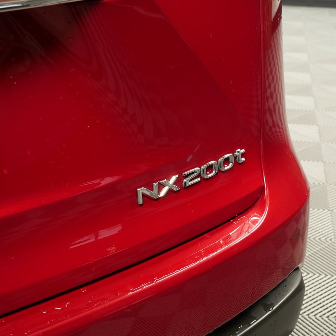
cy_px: 168
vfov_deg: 32.8
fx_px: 571
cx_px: 184
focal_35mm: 52
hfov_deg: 32.8
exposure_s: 1/200
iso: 400
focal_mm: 22
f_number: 5
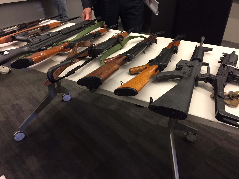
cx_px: 120
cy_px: 90
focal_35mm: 29
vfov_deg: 48.2
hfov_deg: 61.7
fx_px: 200
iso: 250
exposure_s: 1/20
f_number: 2.2
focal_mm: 4.15
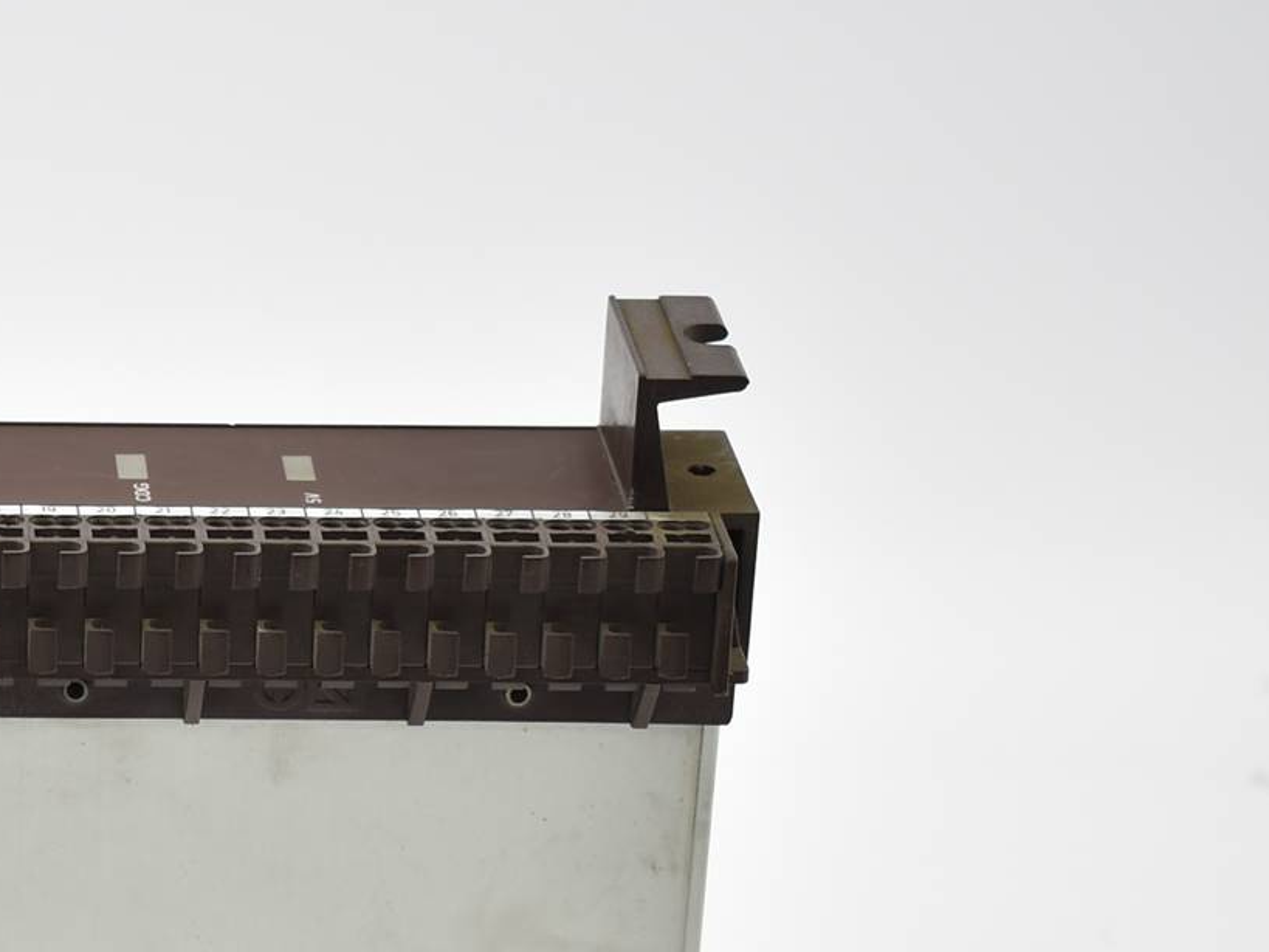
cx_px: -160
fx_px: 4885
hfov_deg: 14.4
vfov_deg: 11.0
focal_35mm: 133
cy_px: 907
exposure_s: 1/60
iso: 220
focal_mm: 35
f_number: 4.5
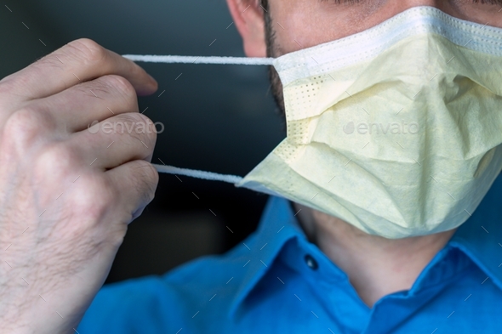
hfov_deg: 39.6
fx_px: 697
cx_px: 251
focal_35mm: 50
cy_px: 167
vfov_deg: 27.0
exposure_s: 1/80
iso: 100
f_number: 4.5
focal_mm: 50
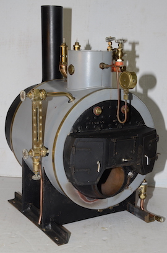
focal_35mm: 63
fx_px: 441
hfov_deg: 21.5
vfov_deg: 32.0
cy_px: 126
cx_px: 84
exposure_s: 1/60
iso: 400
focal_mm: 42
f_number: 14
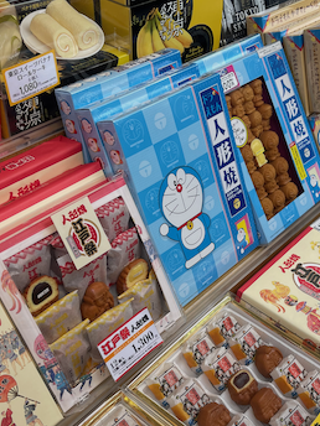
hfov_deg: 32.6
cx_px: 210
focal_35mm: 44
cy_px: 264
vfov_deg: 42.6
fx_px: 542
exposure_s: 1/709
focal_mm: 5.1
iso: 32
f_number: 1.6
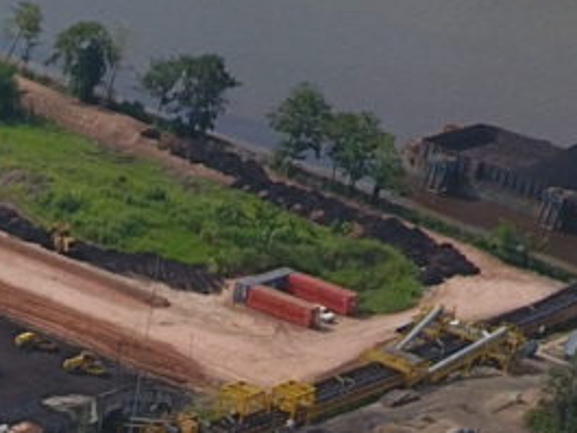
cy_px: 1055
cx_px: -303
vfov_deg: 10.8
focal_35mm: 116
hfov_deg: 15.6
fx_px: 1934
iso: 100
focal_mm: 3.61
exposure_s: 1/1272
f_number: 2.8
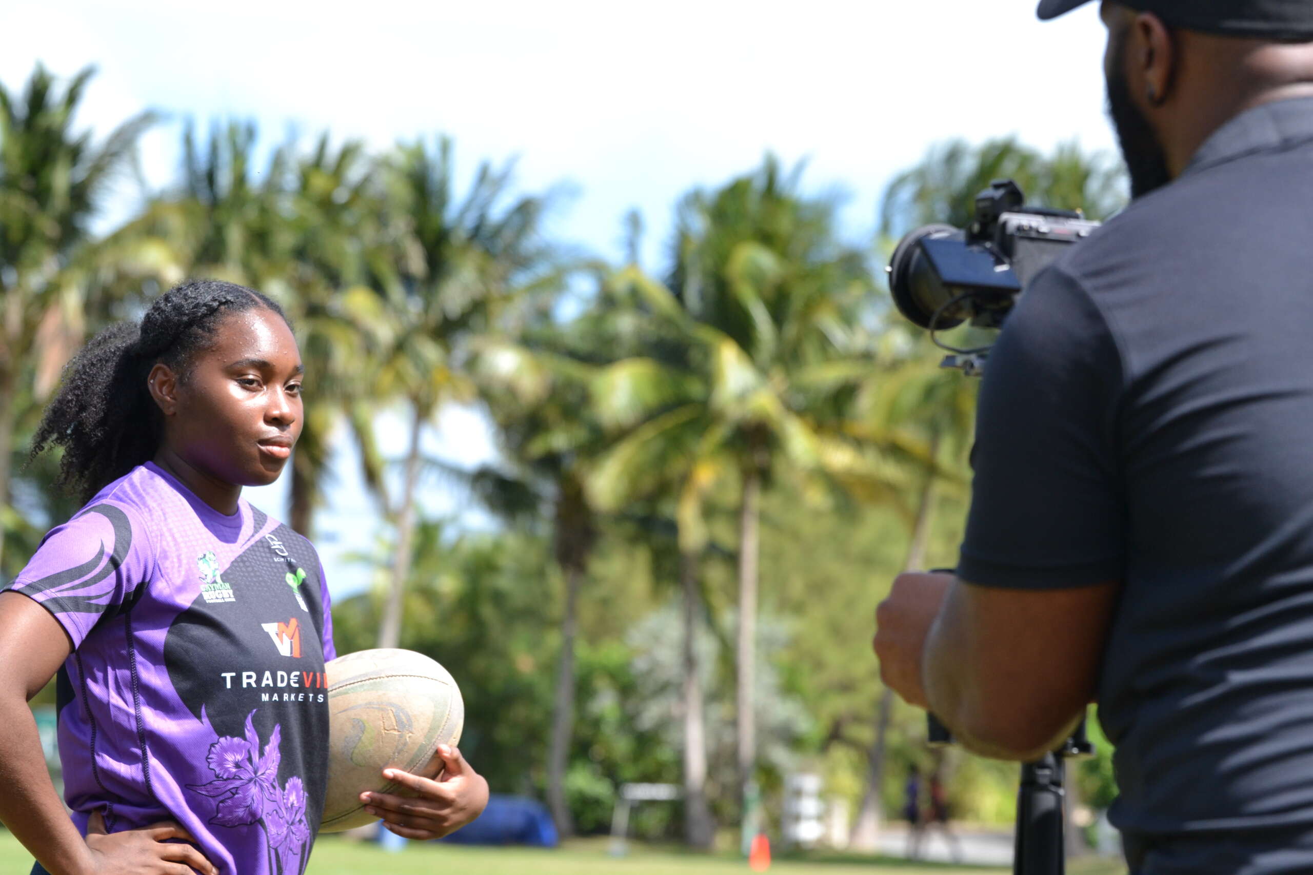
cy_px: 438
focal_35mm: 129
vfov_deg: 10.6
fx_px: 4705
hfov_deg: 15.9
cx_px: 656
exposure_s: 1/1000
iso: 400
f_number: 4.5
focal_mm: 86
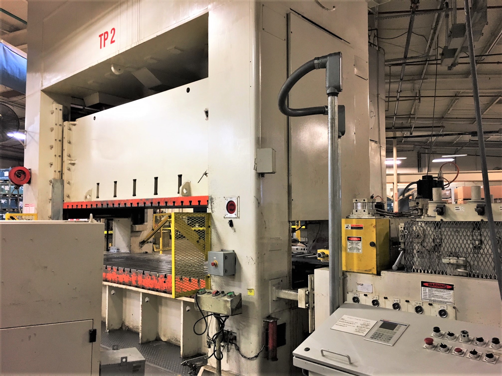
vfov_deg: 48.2
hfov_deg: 61.7
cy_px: 188
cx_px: 251
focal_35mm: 29
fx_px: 421
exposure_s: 1/30
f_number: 2.2
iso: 80
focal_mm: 4.15
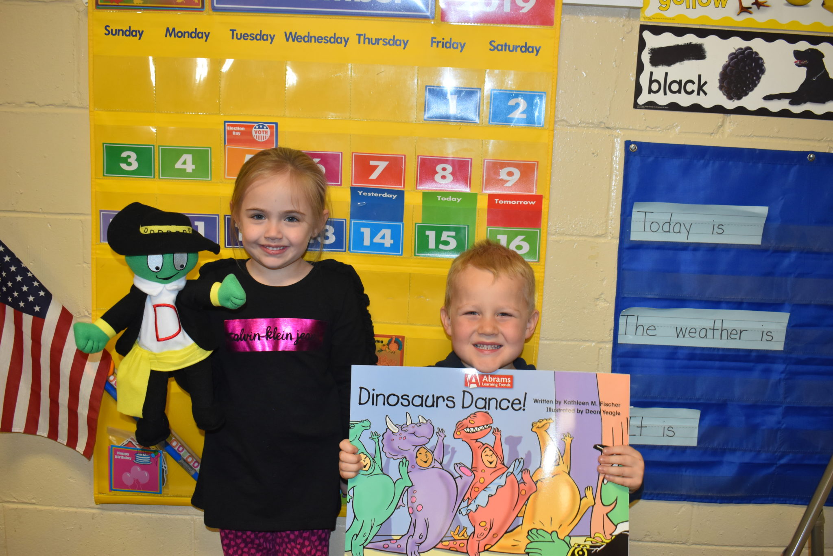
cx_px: 416
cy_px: 278
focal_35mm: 34
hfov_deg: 55.1
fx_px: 798
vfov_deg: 38.4
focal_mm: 23
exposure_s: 1/100
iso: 800
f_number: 5
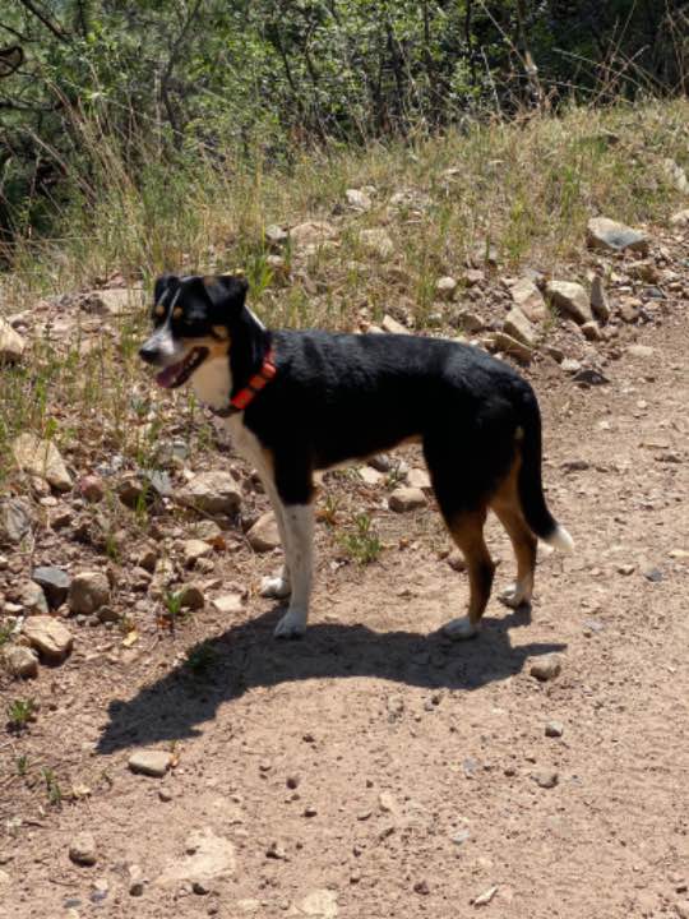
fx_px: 1380
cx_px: 344
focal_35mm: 52
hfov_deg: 28.0
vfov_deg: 36.8
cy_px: 460
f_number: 2
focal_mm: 6
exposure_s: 1/1170
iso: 20
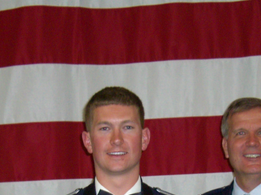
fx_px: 769
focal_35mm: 102
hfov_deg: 19.3
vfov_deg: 14.1
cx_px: 142
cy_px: 231
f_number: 2.8
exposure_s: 1/60
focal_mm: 7.9
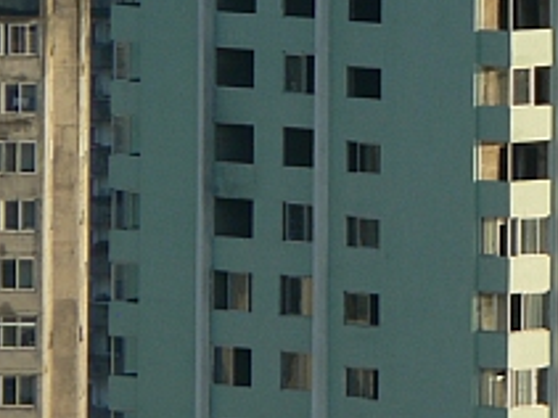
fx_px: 17464
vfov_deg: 1.4
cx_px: 764
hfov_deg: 1.8
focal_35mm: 1084
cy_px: 192
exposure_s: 1/400
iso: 80
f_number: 4
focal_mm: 62
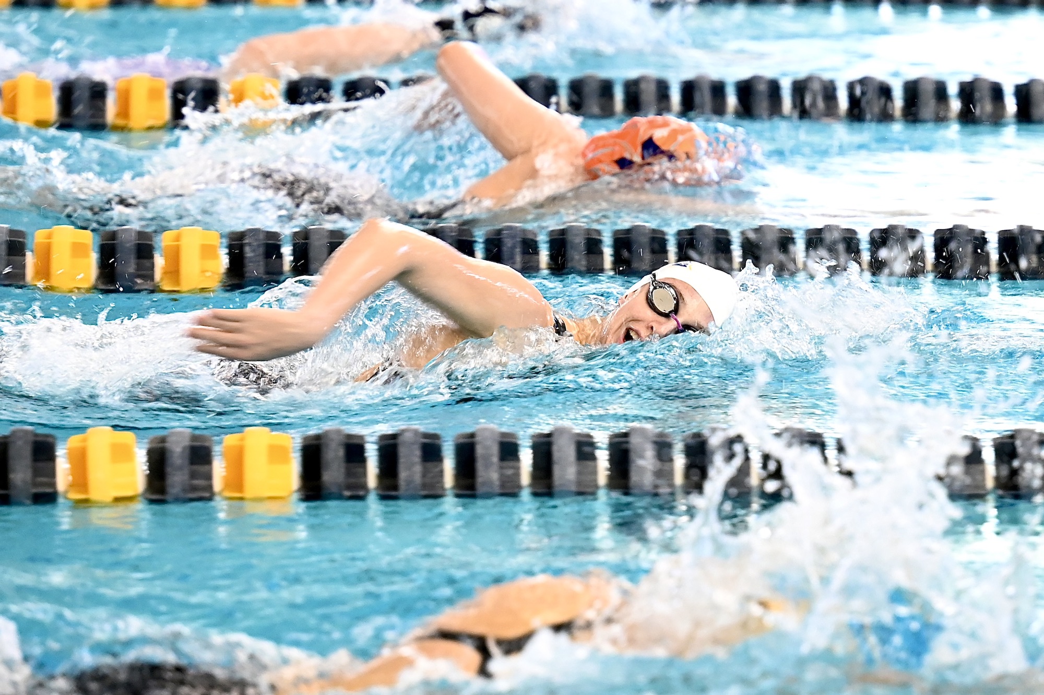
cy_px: 348
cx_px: 522
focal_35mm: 150
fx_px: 4347
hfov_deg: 13.7
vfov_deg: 9.1
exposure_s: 1/160
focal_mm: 150
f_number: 2.8
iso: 2200
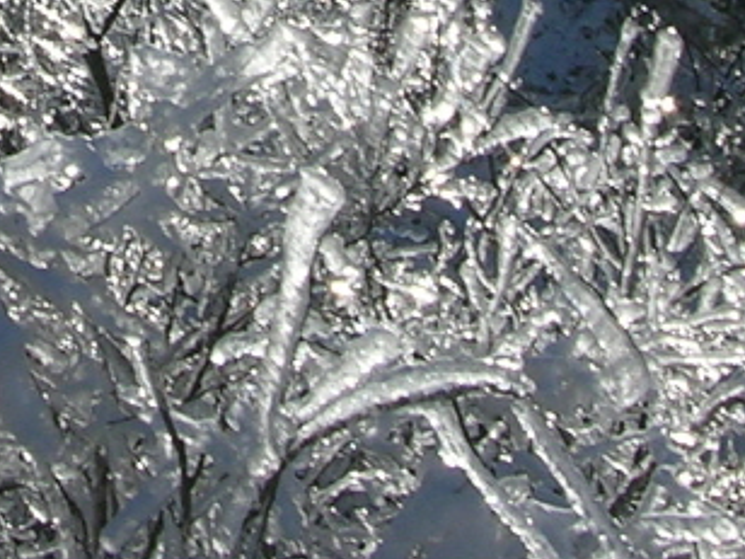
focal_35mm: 218
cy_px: -583
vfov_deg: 6.6
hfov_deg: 9.0
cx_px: -150
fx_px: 4692
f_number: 8
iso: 50
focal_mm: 8.9
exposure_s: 1/328
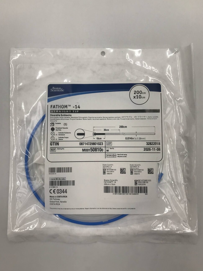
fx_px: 227
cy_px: 131
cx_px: 101
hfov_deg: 48.2
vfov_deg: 61.6
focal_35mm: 29
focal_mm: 3.99
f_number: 1.8
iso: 20
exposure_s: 1/311
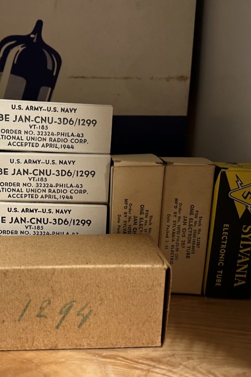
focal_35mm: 37
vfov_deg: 51.9
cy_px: 193
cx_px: 47
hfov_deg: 34.7
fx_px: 387
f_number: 1.5
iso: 200
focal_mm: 5.7
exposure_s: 1/50
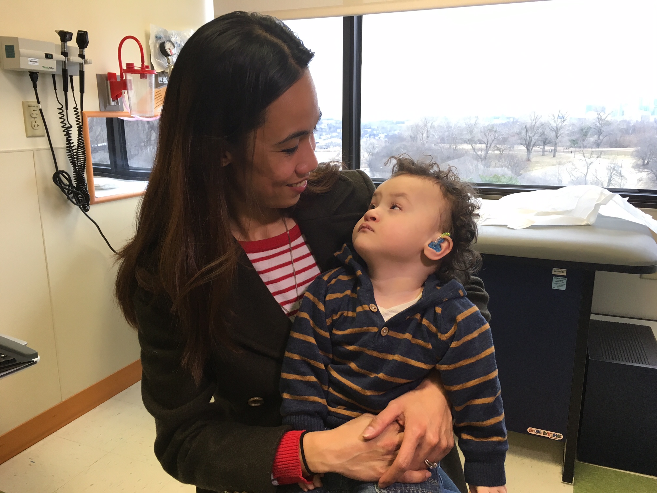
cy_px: 246
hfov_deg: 61.7
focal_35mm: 29
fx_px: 550
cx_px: 328
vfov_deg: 48.2
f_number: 2.2
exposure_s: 1/30
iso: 32
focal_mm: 4.15
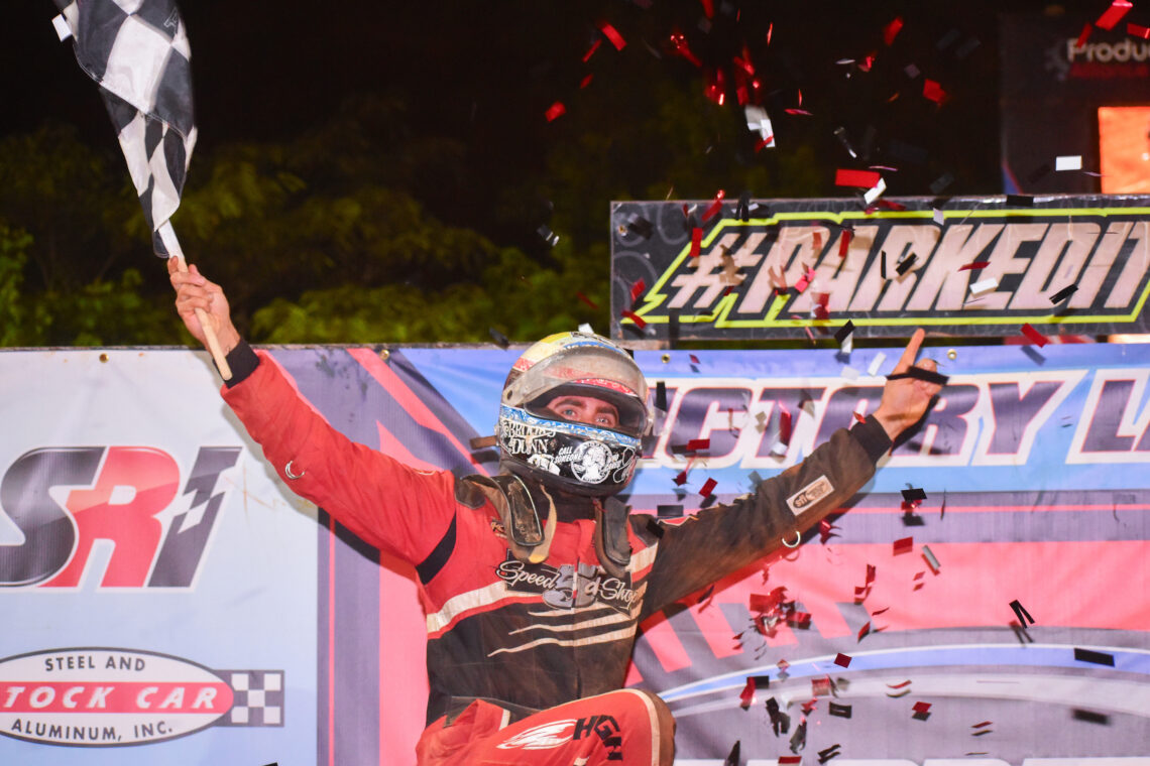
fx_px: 3354
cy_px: 383
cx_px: 575
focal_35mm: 105
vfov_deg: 13.0
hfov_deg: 19.5
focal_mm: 70
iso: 3200
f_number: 4.5
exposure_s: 1/200
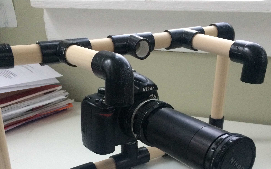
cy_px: 138
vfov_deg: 29.7
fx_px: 310
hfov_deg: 47.2
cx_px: 136
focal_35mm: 42
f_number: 2.2
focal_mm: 4.15
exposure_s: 1/24
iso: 250
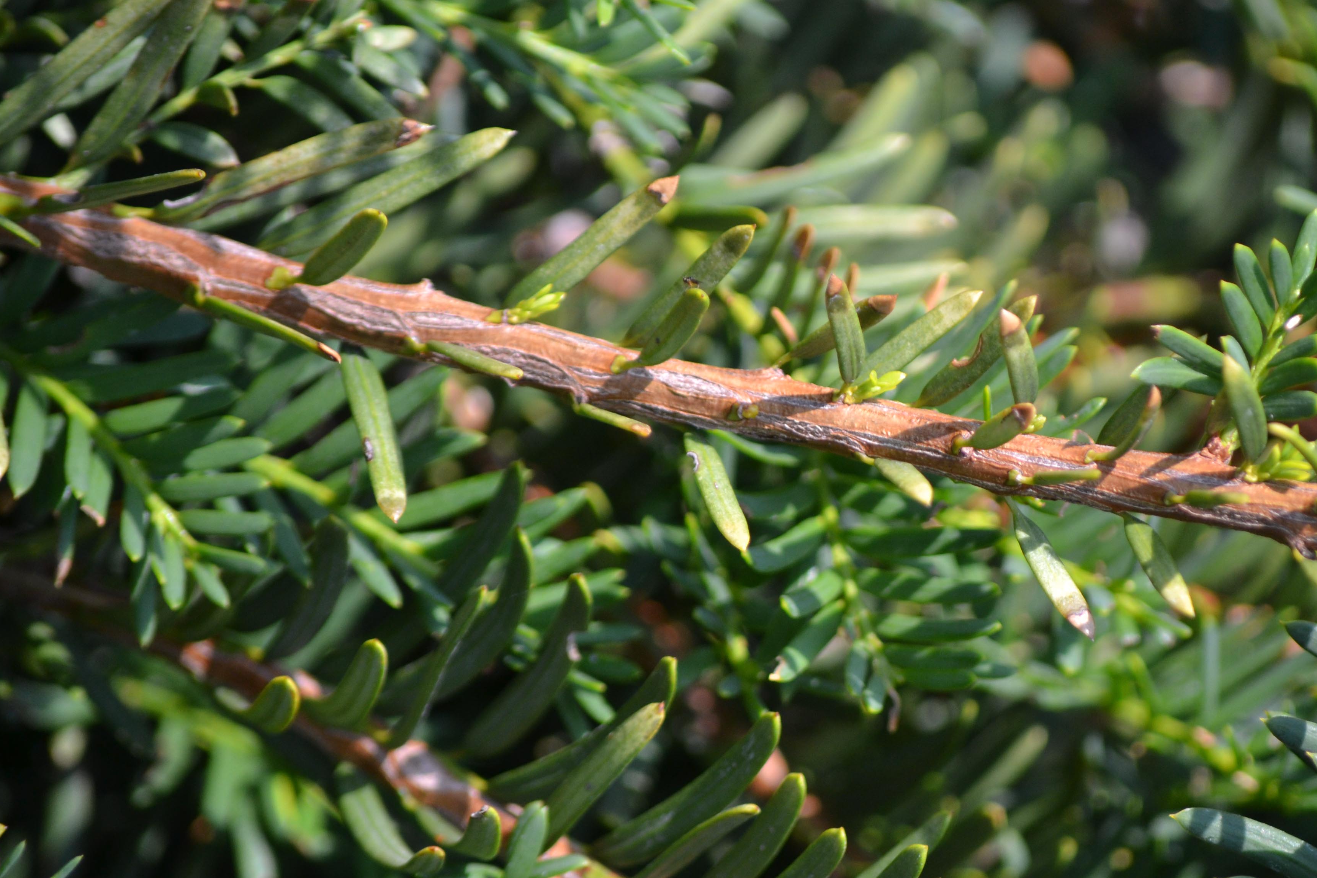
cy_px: 490
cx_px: 861
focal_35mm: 402
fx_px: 14706
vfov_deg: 3.4
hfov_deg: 5.1
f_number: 5.6
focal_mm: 200
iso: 400
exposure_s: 1/400
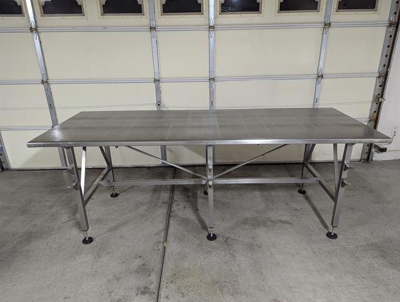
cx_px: 200
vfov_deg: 56.9
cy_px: 151
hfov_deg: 71.5
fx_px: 278
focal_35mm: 24
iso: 125
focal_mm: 6.81
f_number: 1.85
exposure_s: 1/24
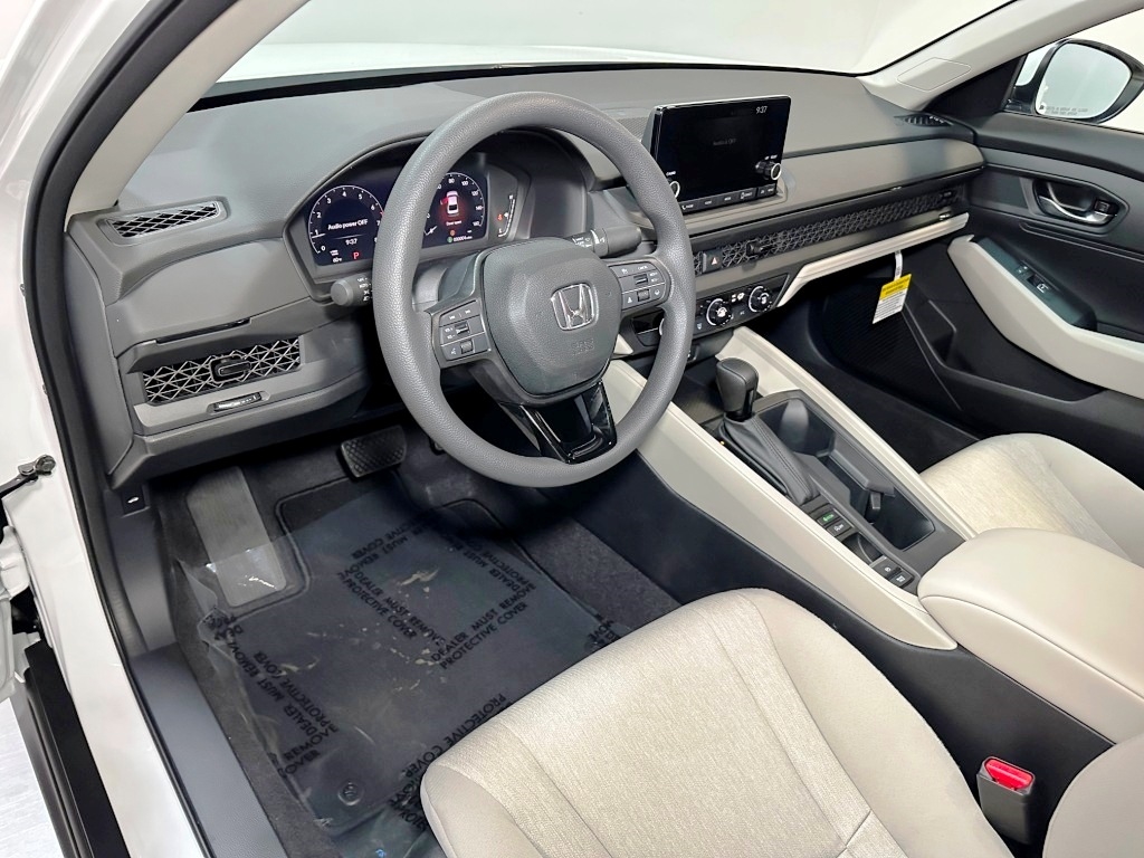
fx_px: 793
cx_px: 572
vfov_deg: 56.8
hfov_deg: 71.6
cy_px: 429
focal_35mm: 24
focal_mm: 6.86
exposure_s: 1/60
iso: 800
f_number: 1.78
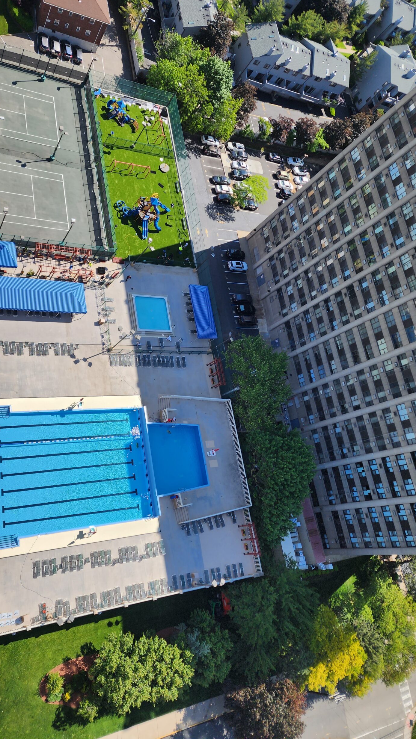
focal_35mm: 26
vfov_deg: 71.9
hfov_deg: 43.9
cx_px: 145
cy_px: 356
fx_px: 510
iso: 12
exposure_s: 1/904
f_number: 1.8
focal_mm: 6.4
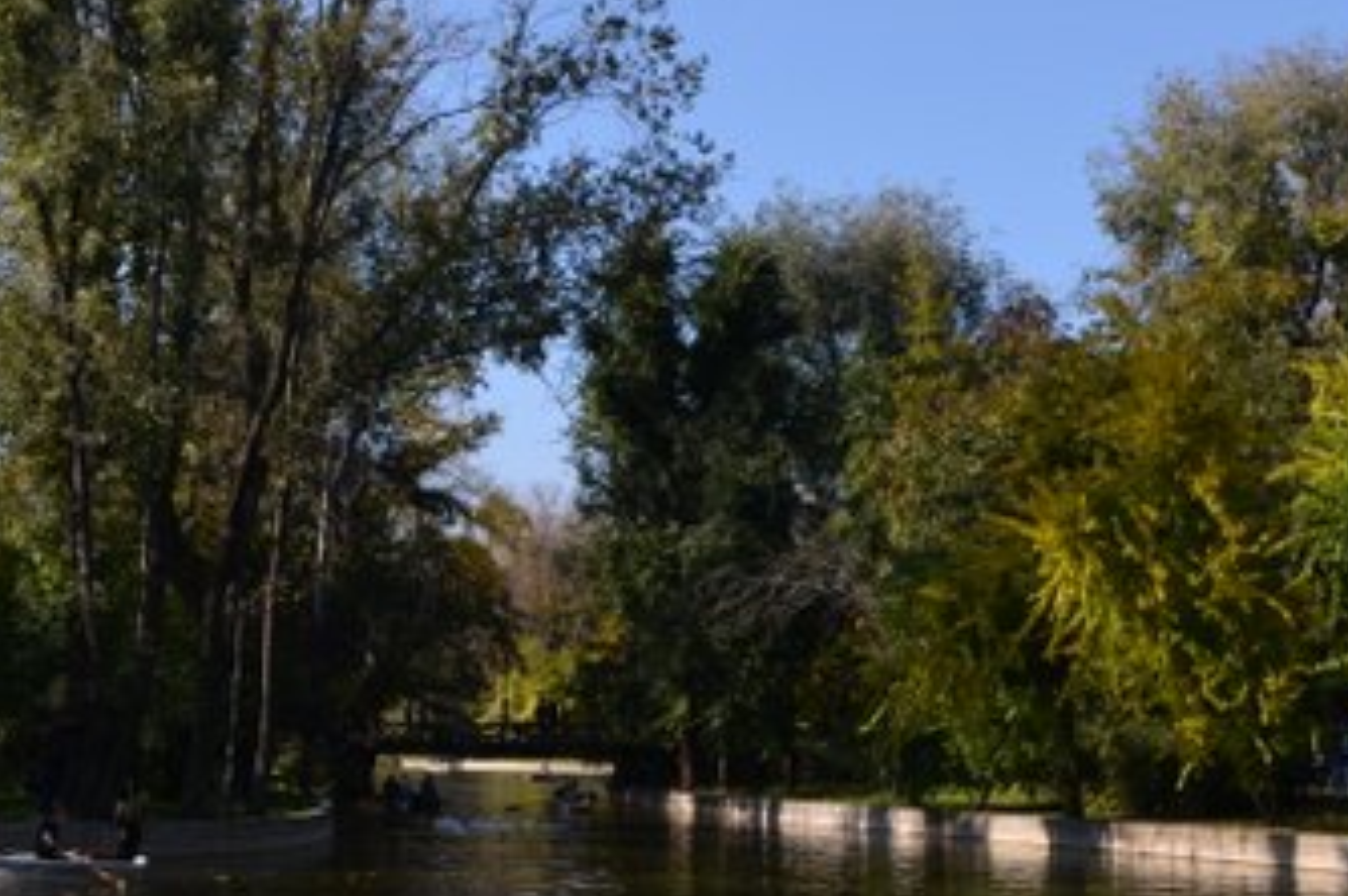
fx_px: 2618
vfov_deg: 19.3
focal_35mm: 70
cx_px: 295
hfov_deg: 28.3
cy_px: 254
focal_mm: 26
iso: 200
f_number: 8
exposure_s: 1/250
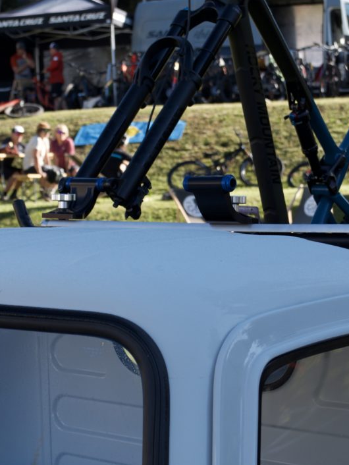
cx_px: 171
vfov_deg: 22.2
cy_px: 235
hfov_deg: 16.8
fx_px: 1182
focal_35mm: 88
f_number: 7.1
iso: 200
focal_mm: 40
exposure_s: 1/200
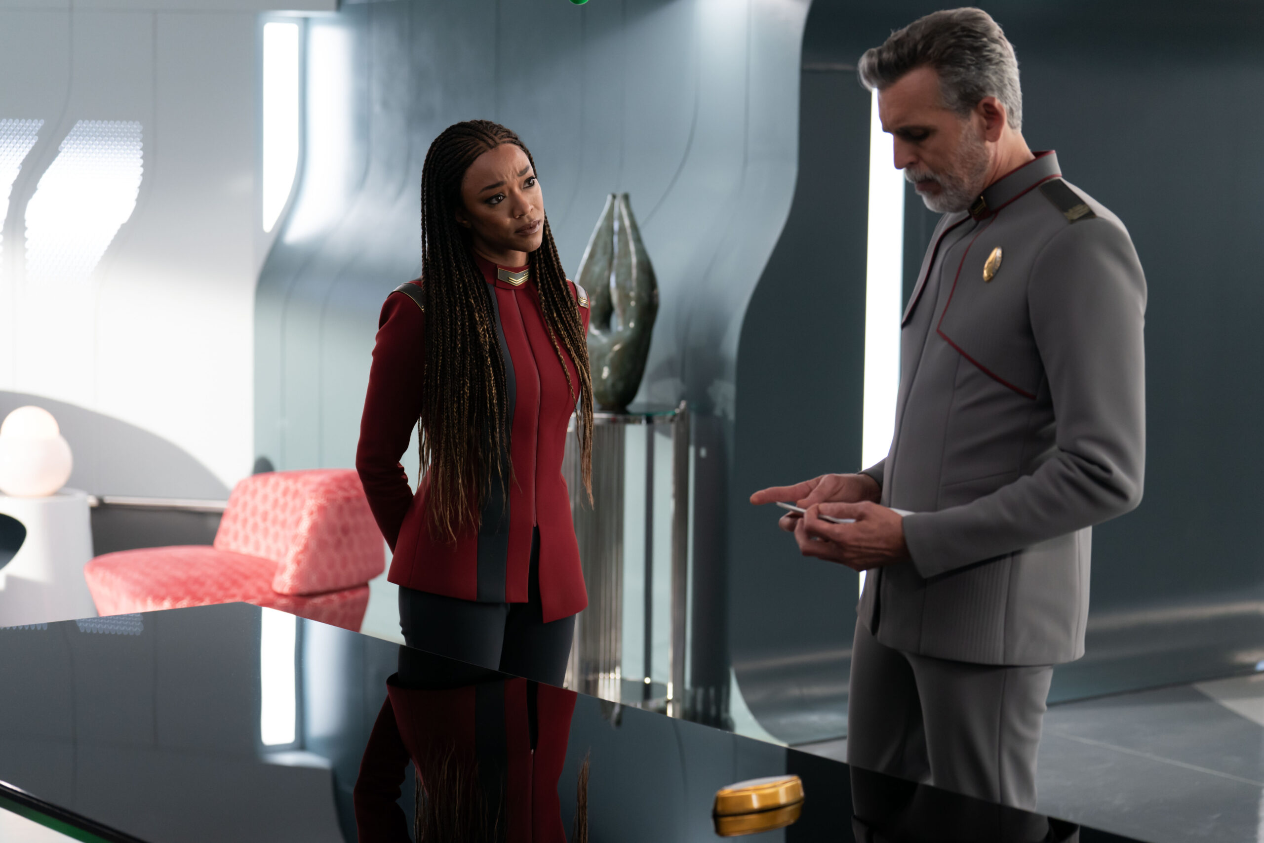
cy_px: 422
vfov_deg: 18.9
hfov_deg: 28.1
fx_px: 2528
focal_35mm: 72
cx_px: 632
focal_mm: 72
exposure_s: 1/200
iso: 1600
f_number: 3.2
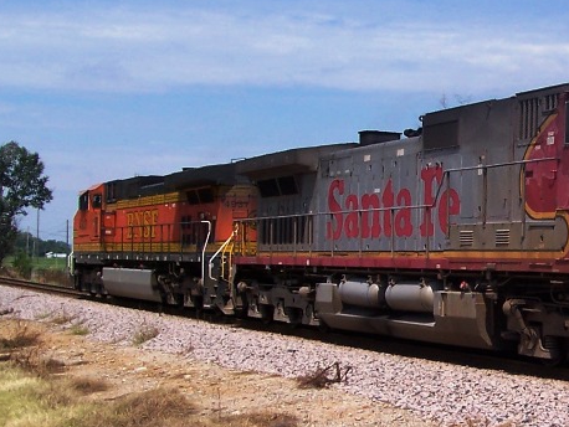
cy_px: 254
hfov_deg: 24.8
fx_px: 1250
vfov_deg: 19.4
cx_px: 521
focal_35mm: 76
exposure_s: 1/750
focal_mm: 5.6
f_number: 5.6
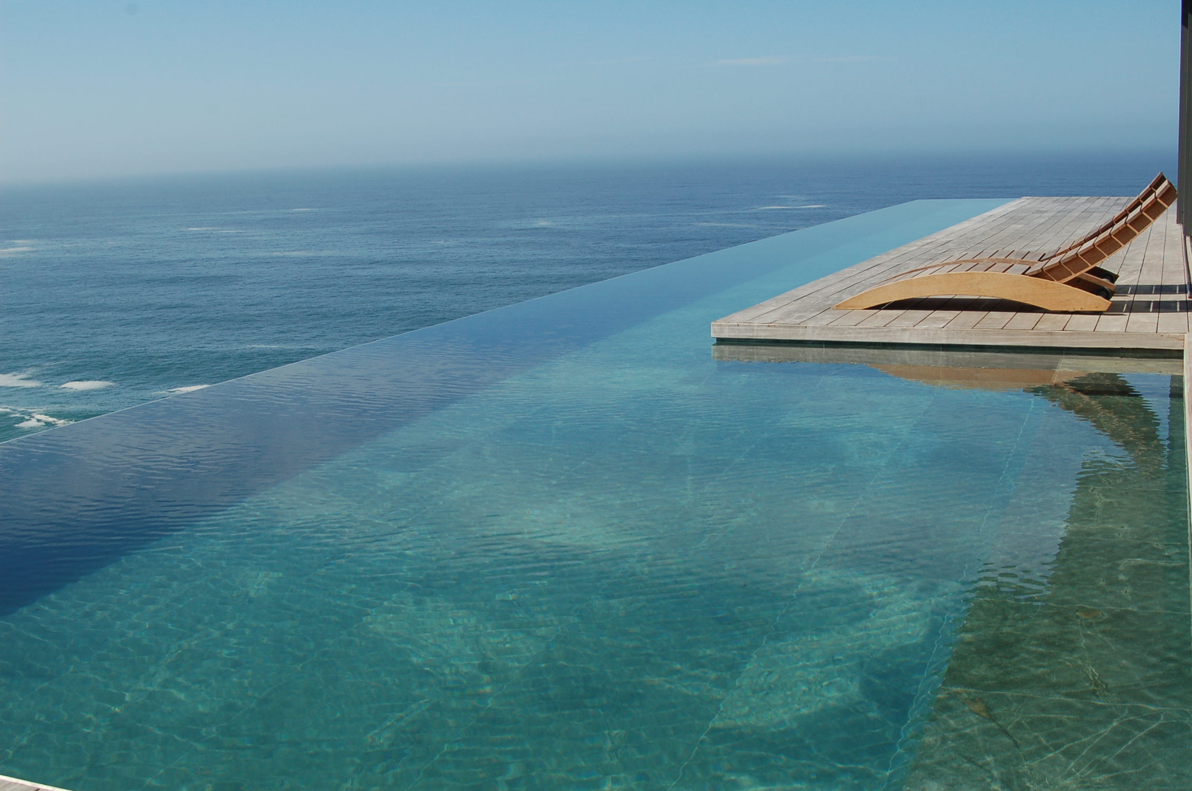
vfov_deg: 31.8
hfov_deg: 46.5
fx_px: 1388
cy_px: 396
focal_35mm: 42
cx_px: 596
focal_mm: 28
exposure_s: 1/500
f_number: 8
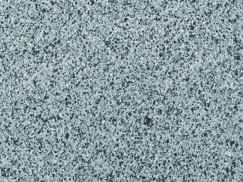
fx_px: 575
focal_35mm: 82
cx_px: 115
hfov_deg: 23.8
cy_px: 91
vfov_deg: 18.0
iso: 100
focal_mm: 50
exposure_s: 1/125
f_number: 1.8
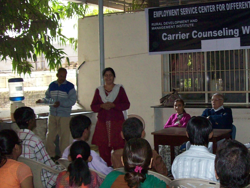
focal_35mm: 53
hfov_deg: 35.8
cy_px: 110
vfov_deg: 27.5
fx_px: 383
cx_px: 168
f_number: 2.7
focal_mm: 6
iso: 200
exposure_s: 1/64
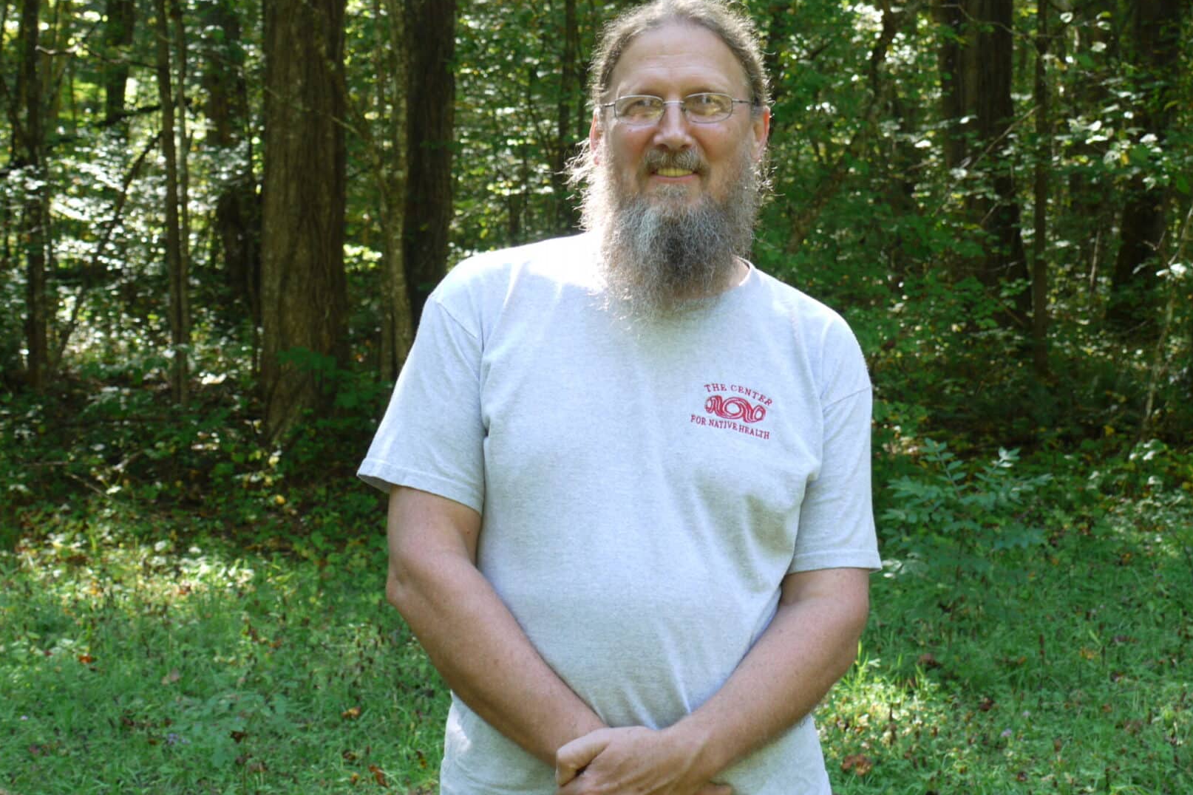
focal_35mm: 66
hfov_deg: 30.5
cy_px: 298
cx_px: 656
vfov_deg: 20.6
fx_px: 2187
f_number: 4.9
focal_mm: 25
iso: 125
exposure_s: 1/30
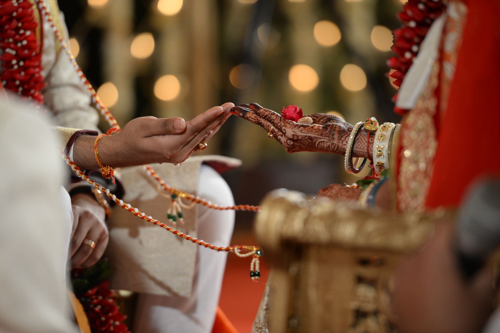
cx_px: 250
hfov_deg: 10.3
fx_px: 2776
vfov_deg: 6.9
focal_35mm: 200
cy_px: 166
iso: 640
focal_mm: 200
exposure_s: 1/160
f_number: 2.8
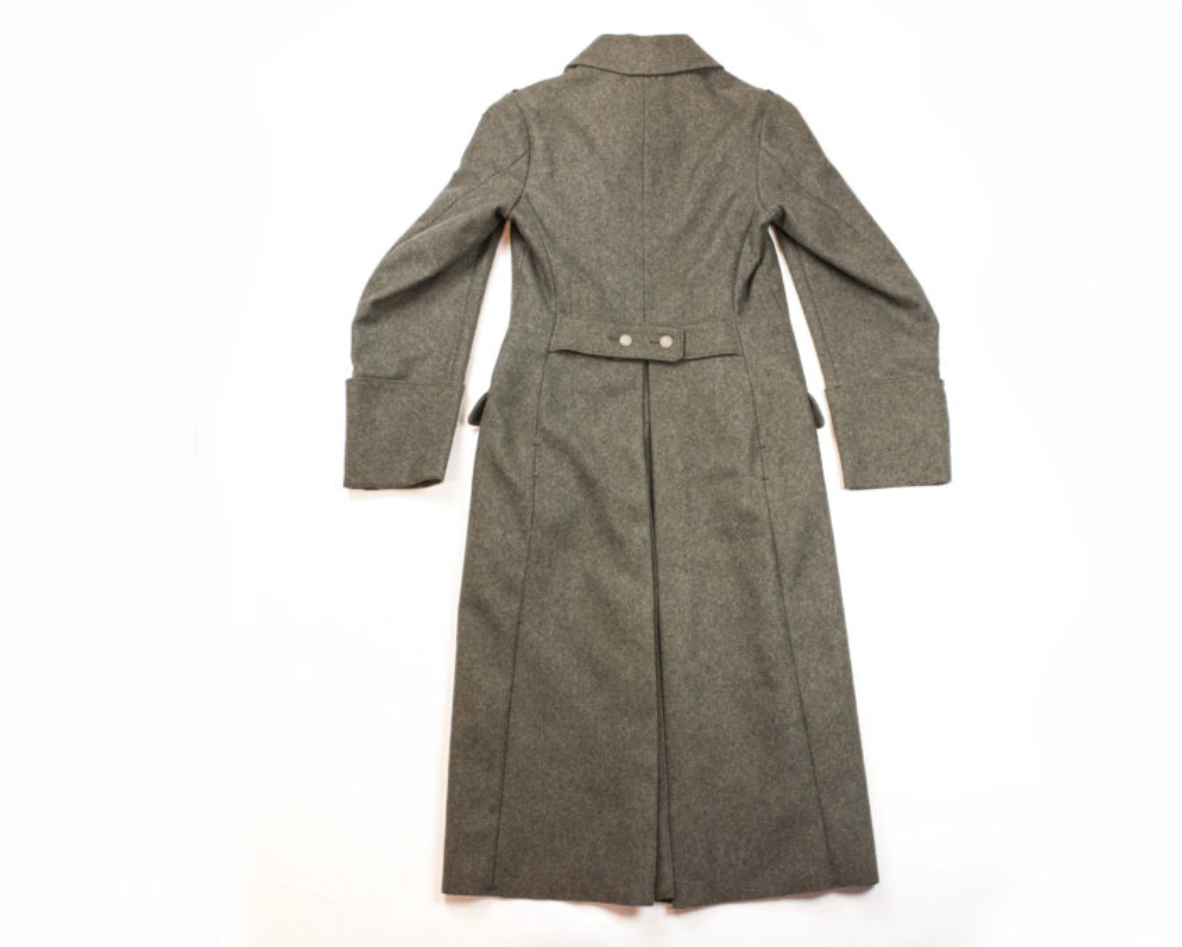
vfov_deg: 43.4
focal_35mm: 34
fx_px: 1190
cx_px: 657
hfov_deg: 52.7
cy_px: 474
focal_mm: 20
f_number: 10
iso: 1600
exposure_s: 1/40
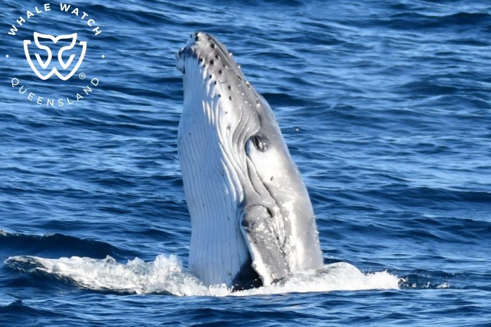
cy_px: 164
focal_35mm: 405
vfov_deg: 3.4
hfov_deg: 5.1
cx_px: 246
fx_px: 5522
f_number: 5.6
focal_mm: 270
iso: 400
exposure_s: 1/1600
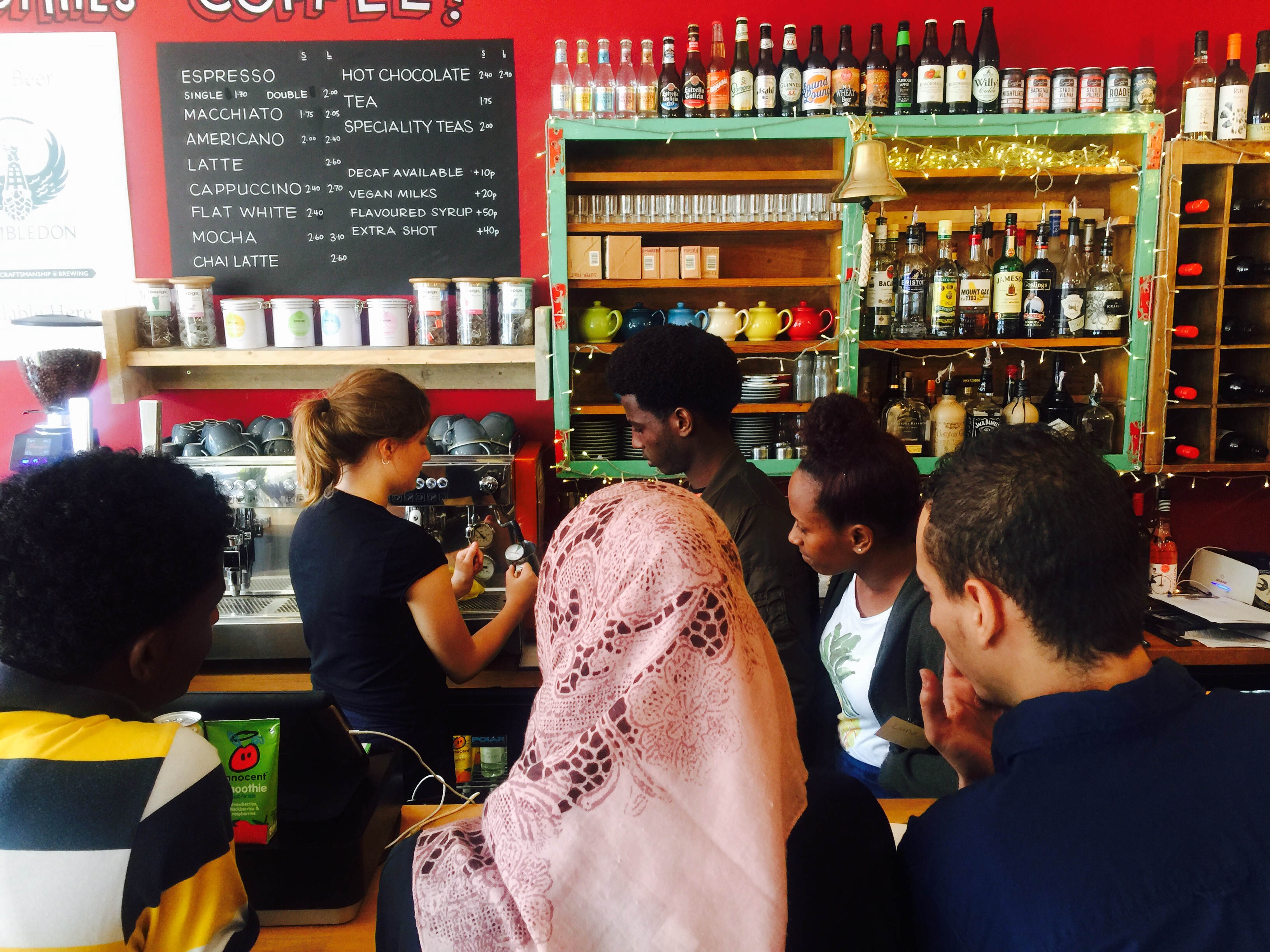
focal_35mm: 29
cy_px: 476
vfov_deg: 48.2
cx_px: 635
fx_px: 1064
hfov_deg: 61.7
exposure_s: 1/17
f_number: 2.2
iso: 64
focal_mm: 4.15
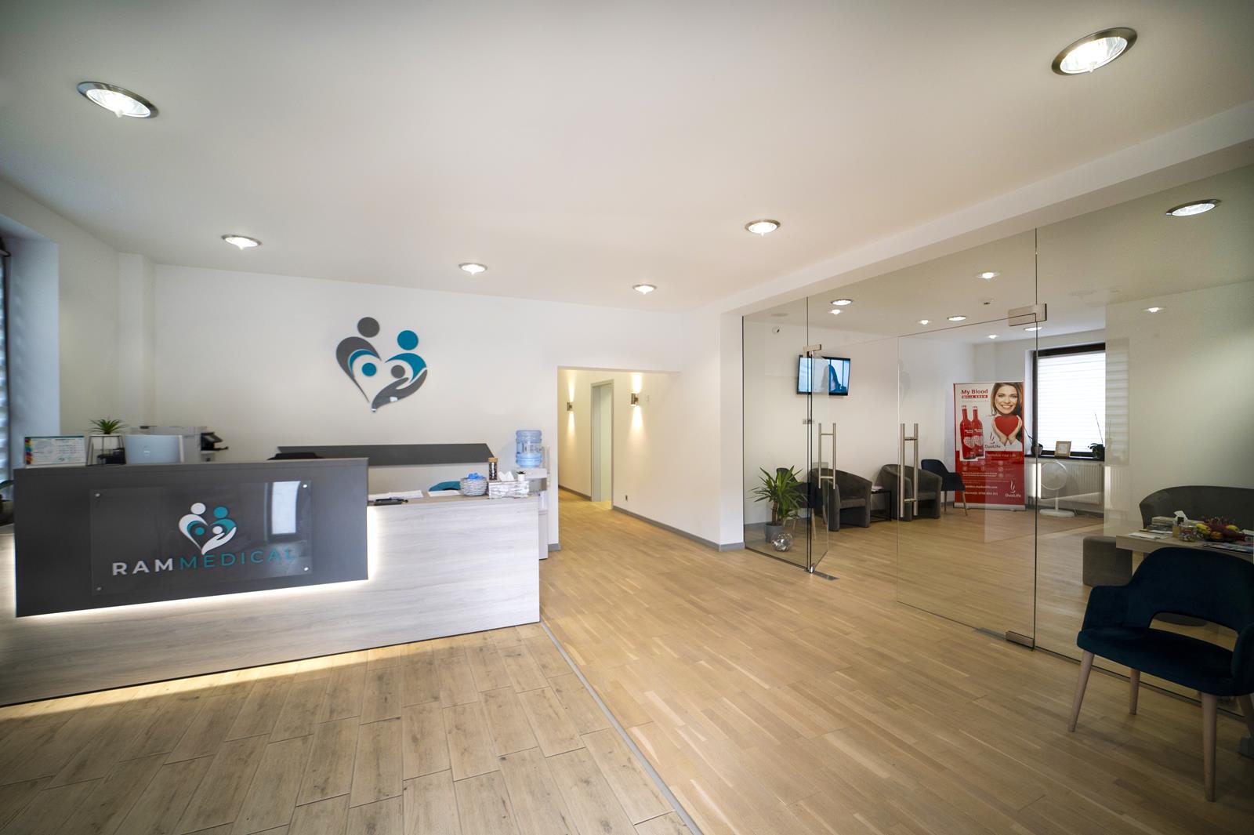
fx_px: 487
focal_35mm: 14
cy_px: 418
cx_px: 627
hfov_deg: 104.3
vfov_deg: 81.1
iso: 400
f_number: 2.8
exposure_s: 1/125
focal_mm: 14
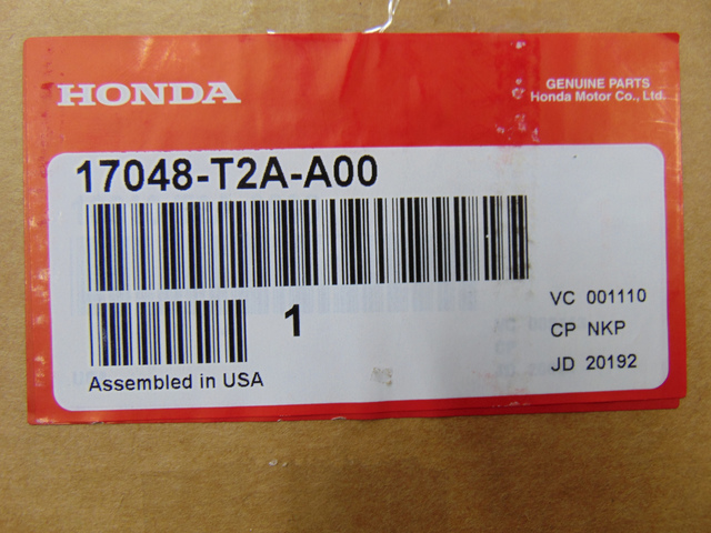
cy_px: 266
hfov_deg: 69.4
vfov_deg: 54.9
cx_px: 356
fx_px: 513
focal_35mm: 25
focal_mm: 4.5
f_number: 3
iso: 80
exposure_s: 1/30
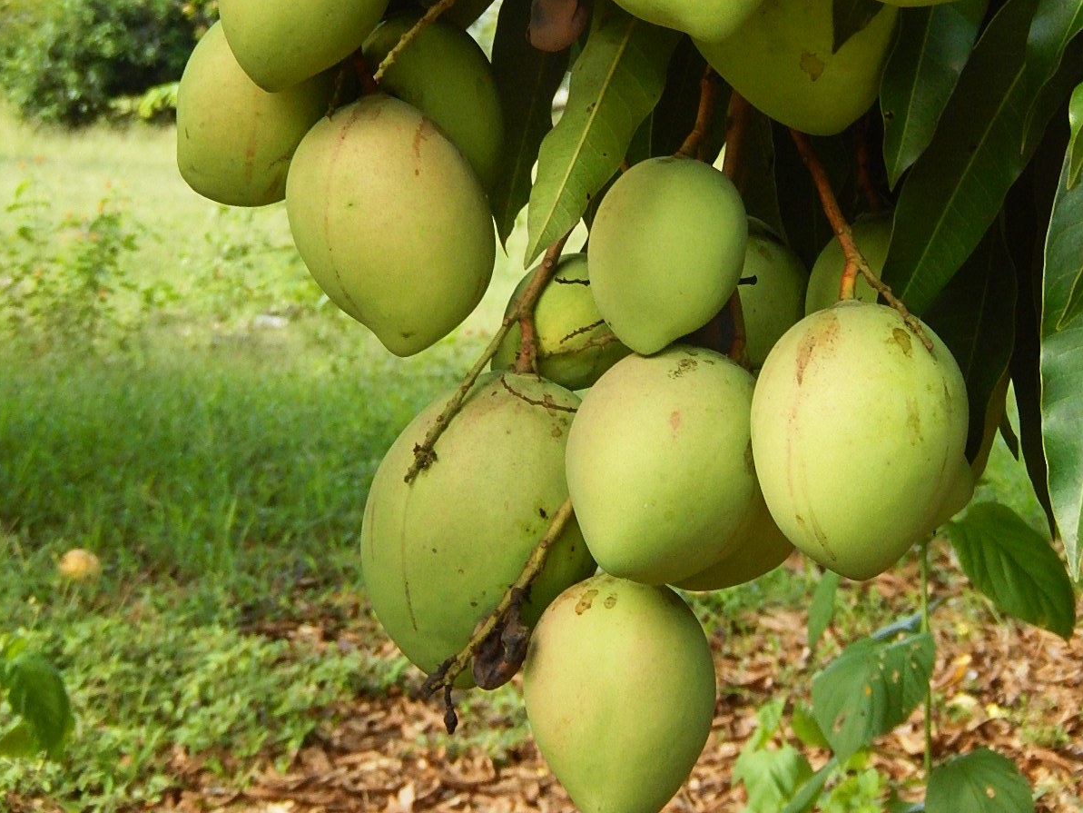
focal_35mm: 114
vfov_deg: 12.9
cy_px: 115
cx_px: 539
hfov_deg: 17.3
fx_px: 3567
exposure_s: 1/200
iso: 400
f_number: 5.1
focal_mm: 15.2
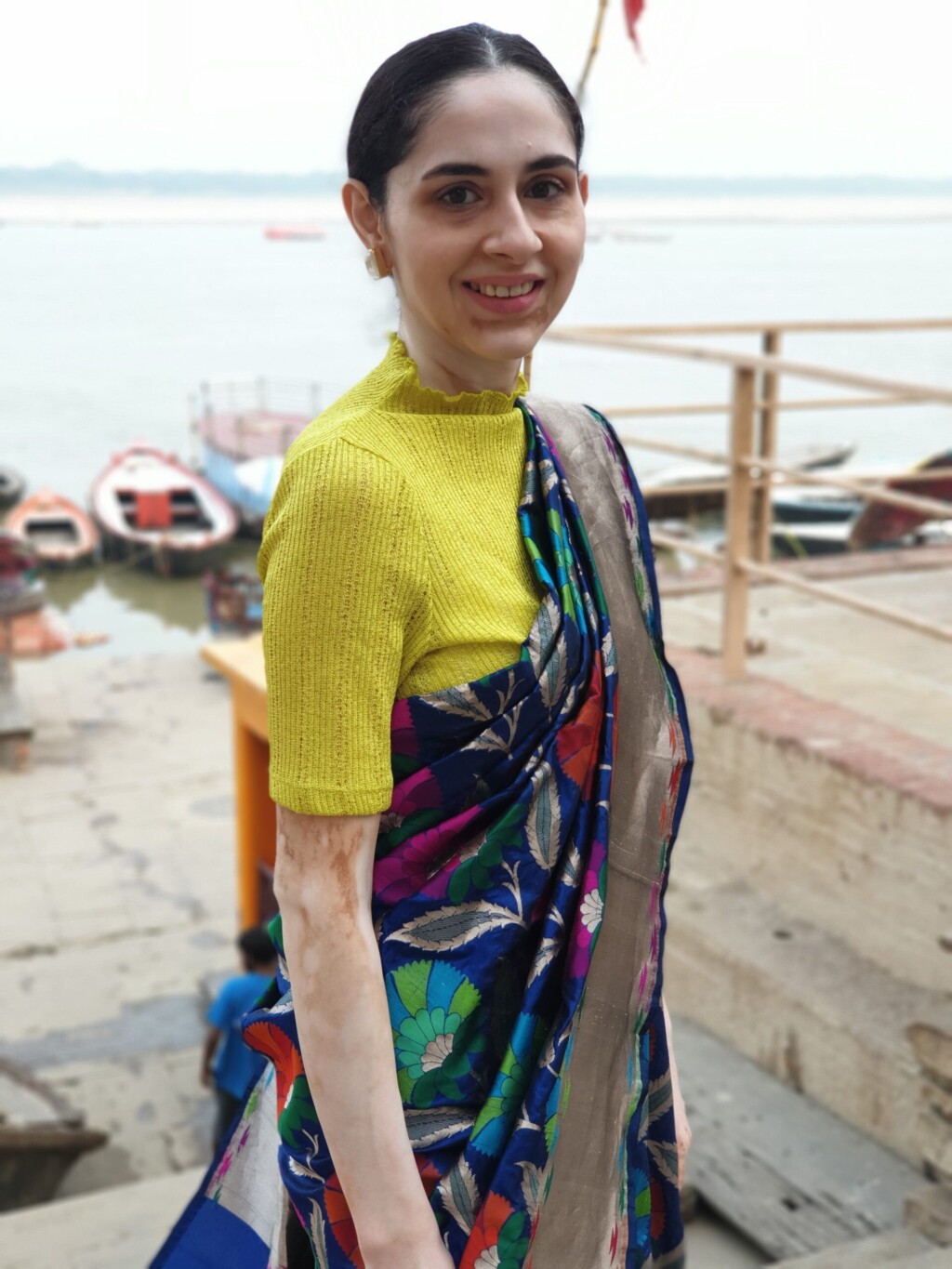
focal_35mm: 52
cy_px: 634
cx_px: 476
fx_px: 1906
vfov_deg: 36.8
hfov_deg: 28.0
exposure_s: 1/30
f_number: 2.4
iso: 100
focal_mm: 6
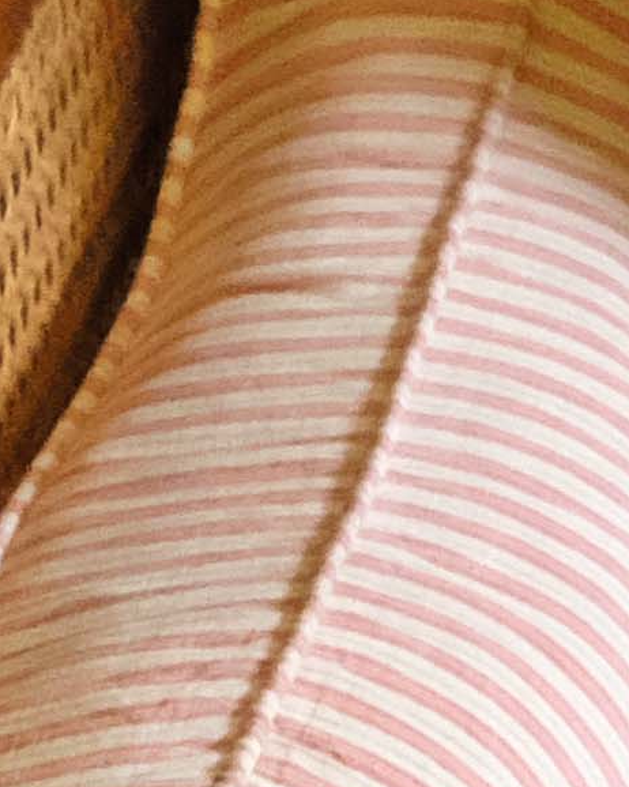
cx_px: 3909
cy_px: -116
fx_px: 7264
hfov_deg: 4.0
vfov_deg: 6.2
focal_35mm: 312
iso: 12800
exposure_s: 1/125
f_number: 6.4
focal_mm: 21.4
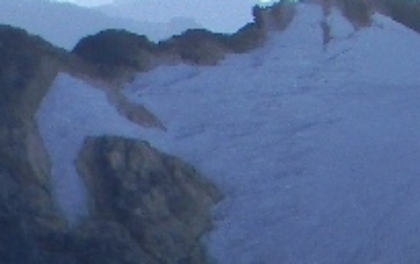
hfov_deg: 8.7
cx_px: 898
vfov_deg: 5.6
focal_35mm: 224
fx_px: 2567
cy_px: 734
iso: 80
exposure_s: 1/550
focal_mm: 6.4
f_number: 3.7
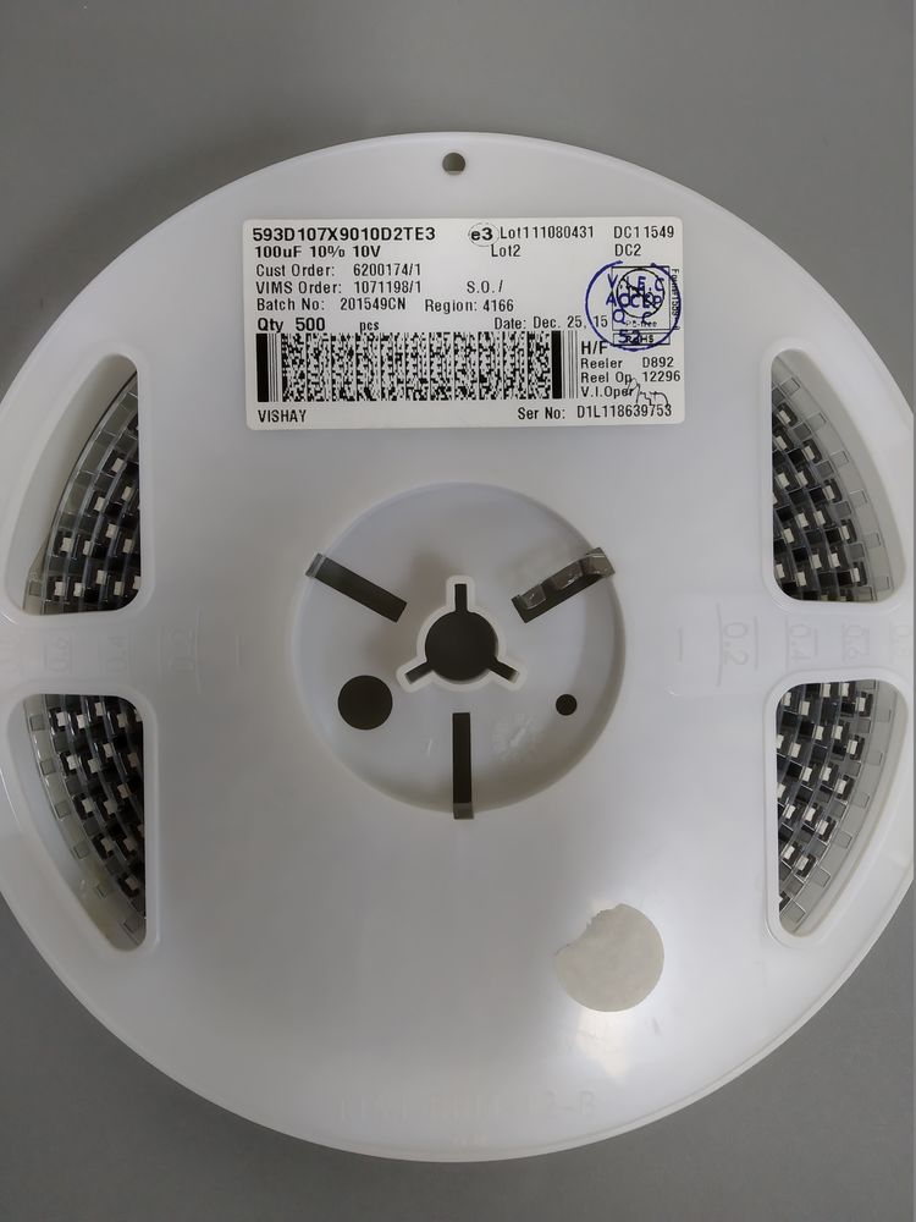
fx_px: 917
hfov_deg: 53.1
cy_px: 611
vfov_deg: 67.3
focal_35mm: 26
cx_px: 458
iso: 320
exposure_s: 1/30
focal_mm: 3.82
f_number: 2.2
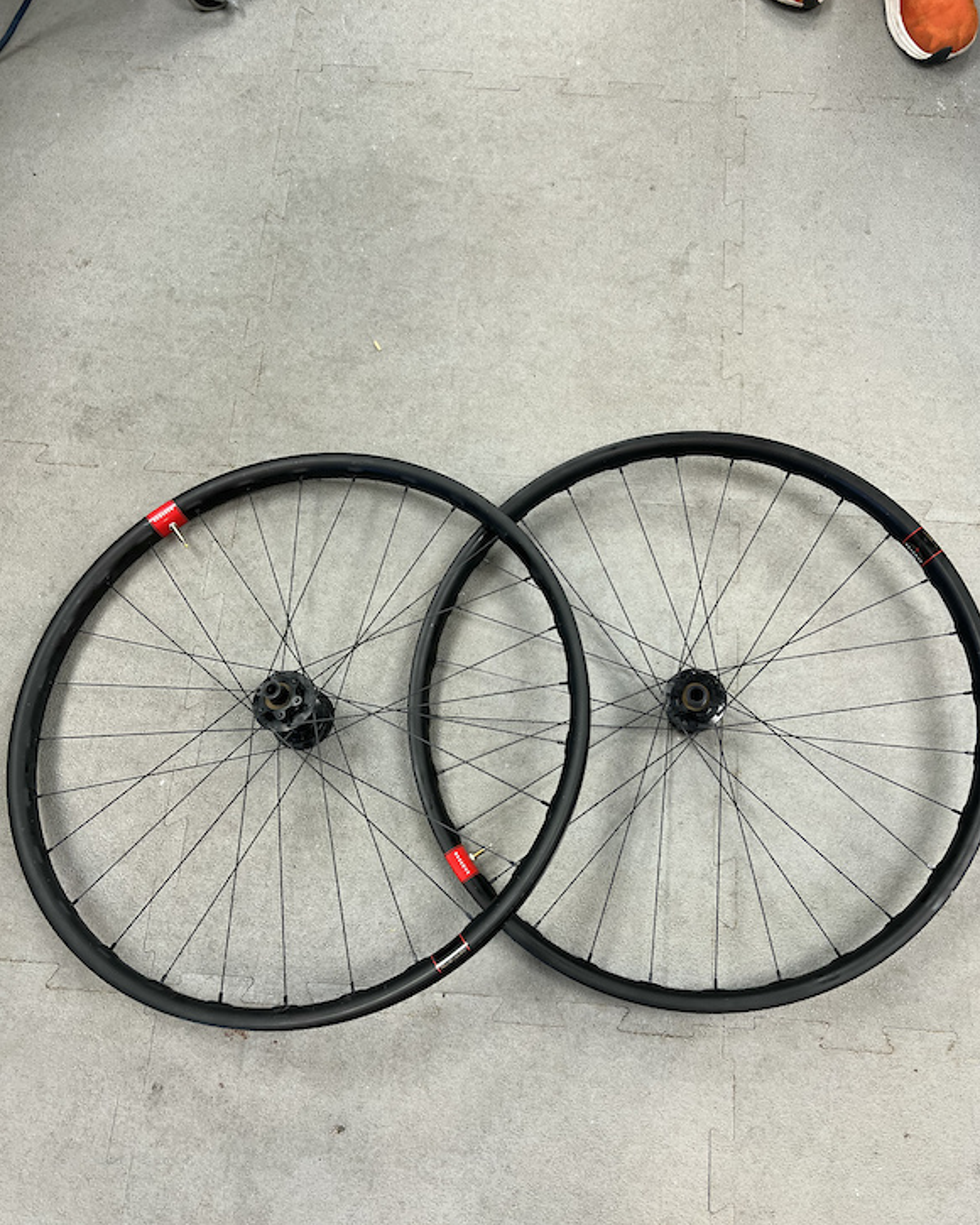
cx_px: 505
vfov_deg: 62.2
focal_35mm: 28
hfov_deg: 51.5
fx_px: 1015
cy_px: 632
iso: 100
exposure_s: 1/120
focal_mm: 5.7
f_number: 1.5
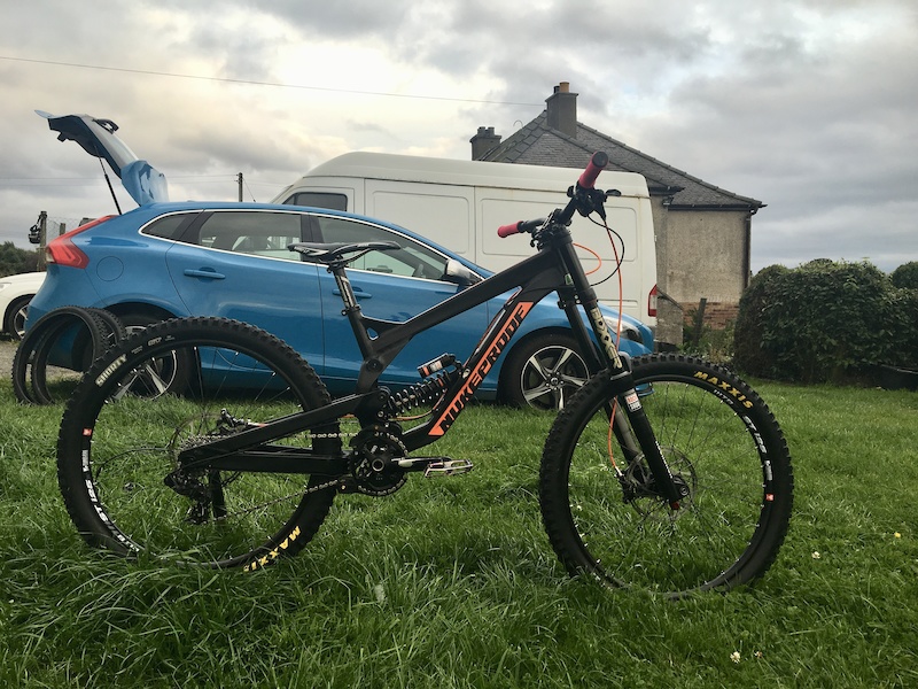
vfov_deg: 48.2
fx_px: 769
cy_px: 344
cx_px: 459
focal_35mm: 29
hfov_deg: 61.7
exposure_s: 1/120
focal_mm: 4.15
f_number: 2.2
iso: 25
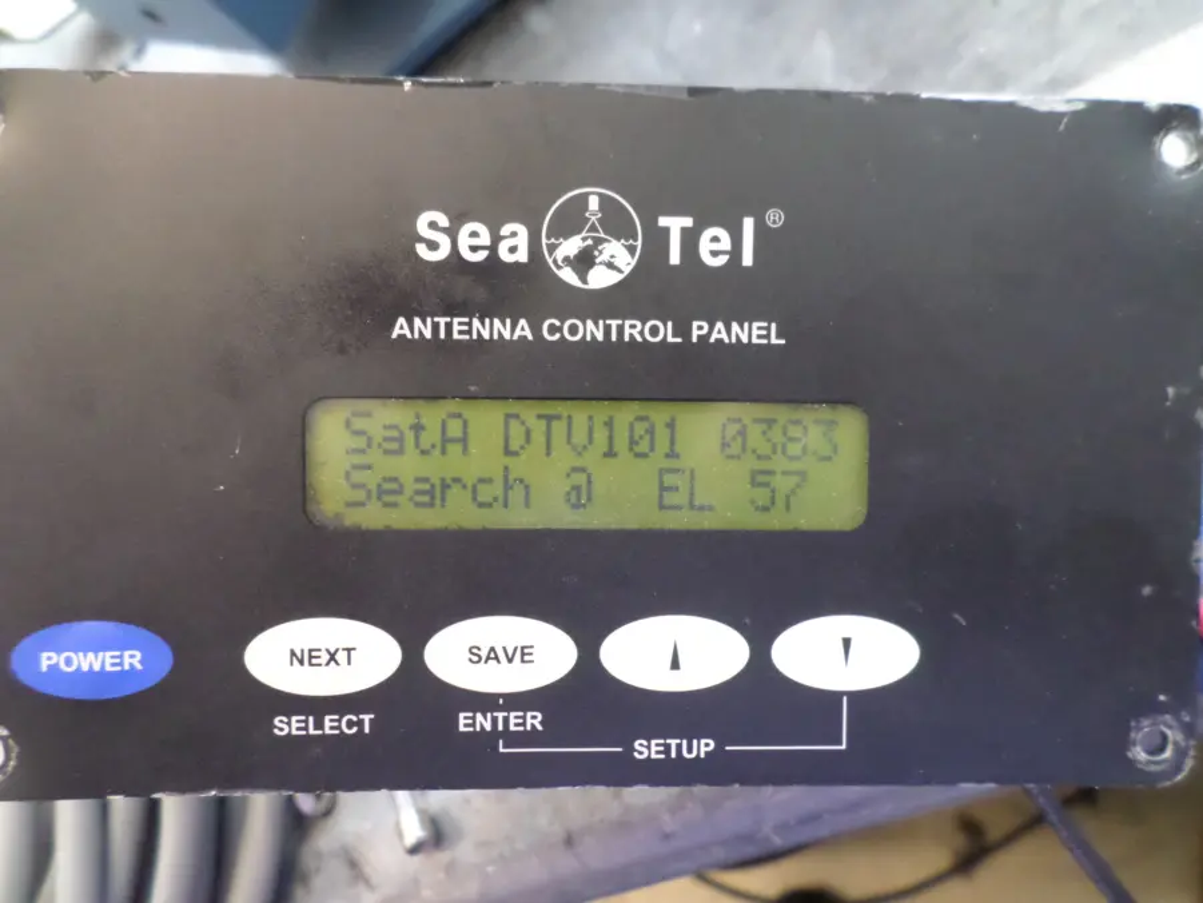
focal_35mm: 25
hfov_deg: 69.4
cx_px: 602
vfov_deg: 54.9
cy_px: 452
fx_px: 869
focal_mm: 4.5
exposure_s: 1/30
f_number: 2.5
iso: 320
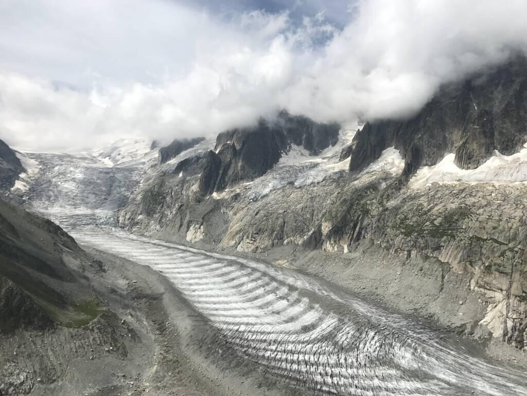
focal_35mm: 28
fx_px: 426
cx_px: 264
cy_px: 198
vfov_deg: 49.7
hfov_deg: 63.4
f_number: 1.8
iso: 20
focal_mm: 3.99
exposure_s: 1/5051
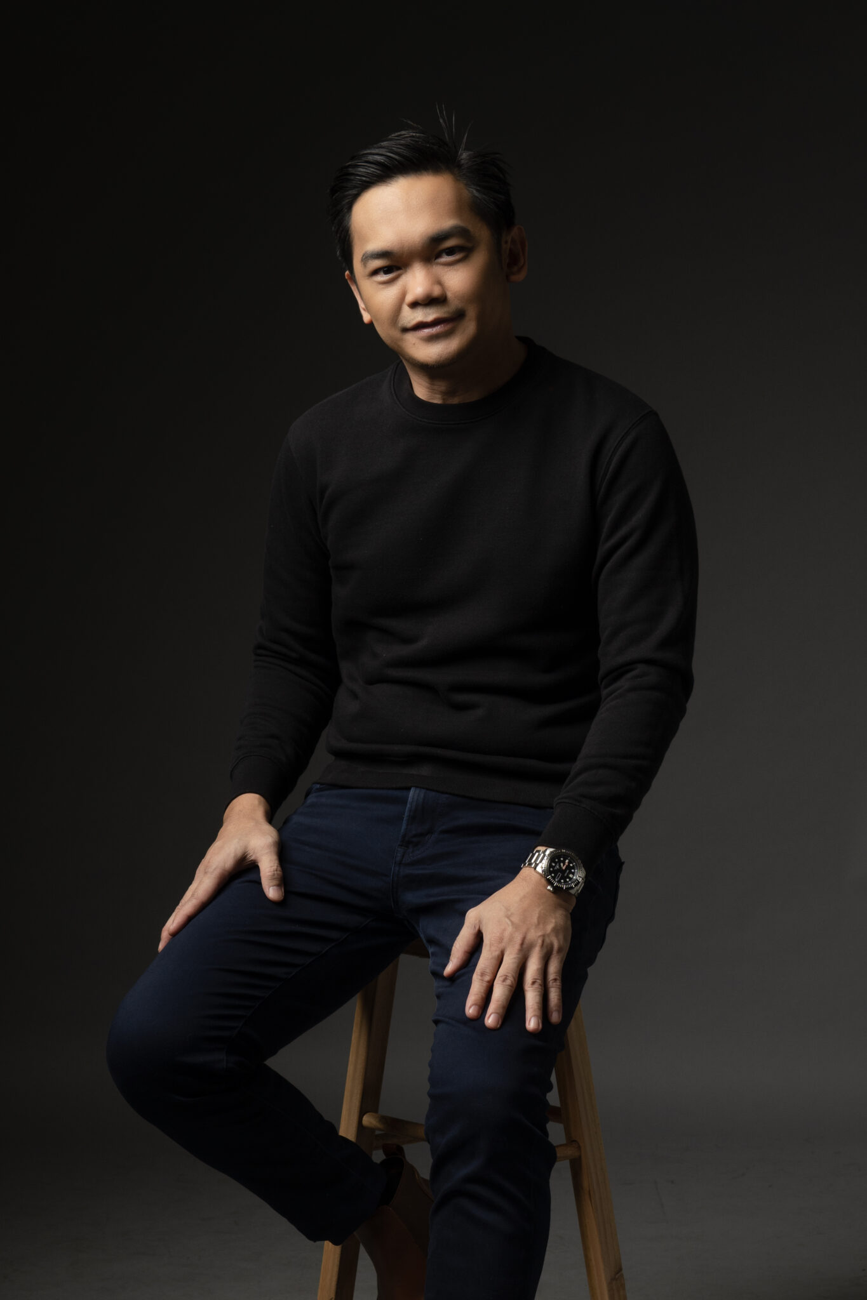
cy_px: 650
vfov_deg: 43.6
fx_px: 1626
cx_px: 434
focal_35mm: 45
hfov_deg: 29.9
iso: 100
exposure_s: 1/160
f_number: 5.6
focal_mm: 30
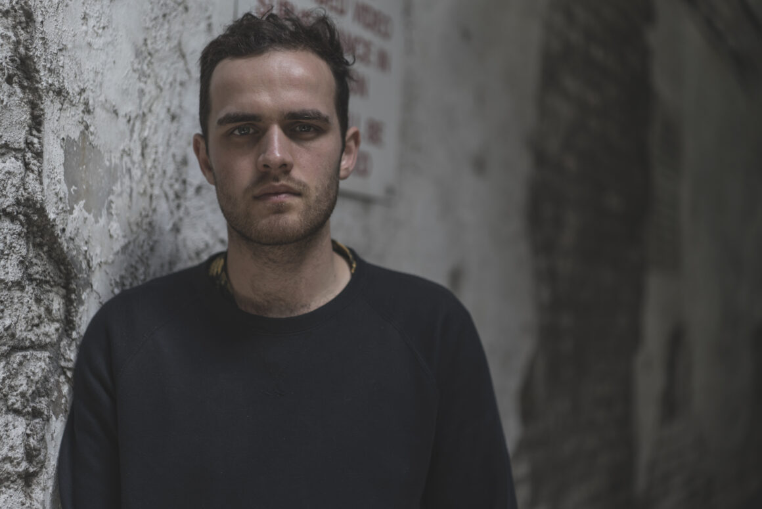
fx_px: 1165
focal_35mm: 55
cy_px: 254
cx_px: 381
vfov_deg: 24.7
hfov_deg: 36.2
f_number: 1.8
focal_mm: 55
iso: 80
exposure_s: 1/640
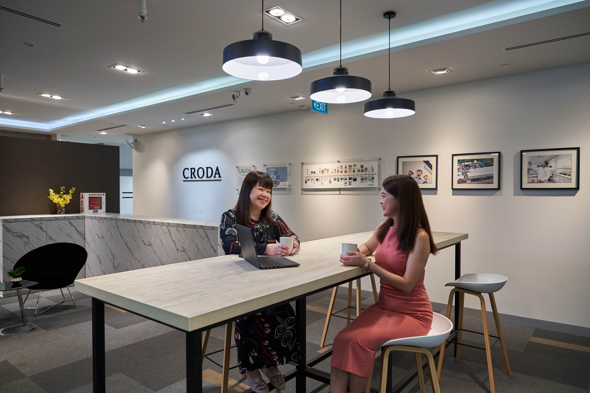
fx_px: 393
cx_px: 295
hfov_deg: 73.7
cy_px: 196
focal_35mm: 24
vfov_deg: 53.1
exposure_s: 1/125
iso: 400
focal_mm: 24
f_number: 5
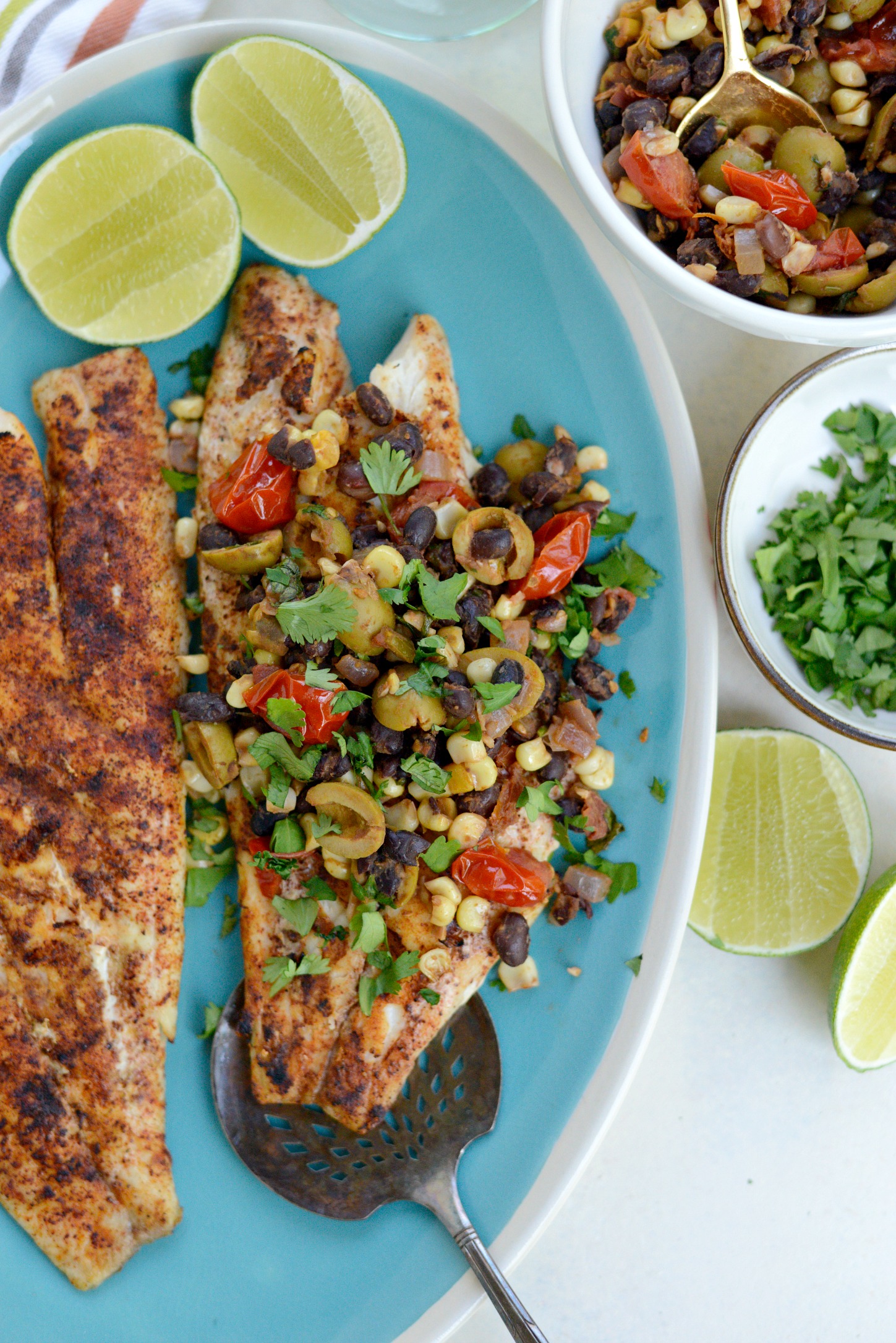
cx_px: 448
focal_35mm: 50
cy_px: 672
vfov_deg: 39.6
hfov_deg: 27.0
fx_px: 1865
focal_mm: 50
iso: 2500
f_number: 3.2
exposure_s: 1/1000
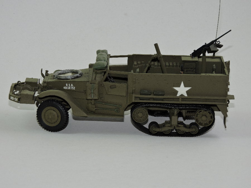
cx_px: 126
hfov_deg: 14.6
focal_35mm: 135
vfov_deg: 11.0
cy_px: 94
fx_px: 979
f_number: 5
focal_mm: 24.2
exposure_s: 1/60
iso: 200
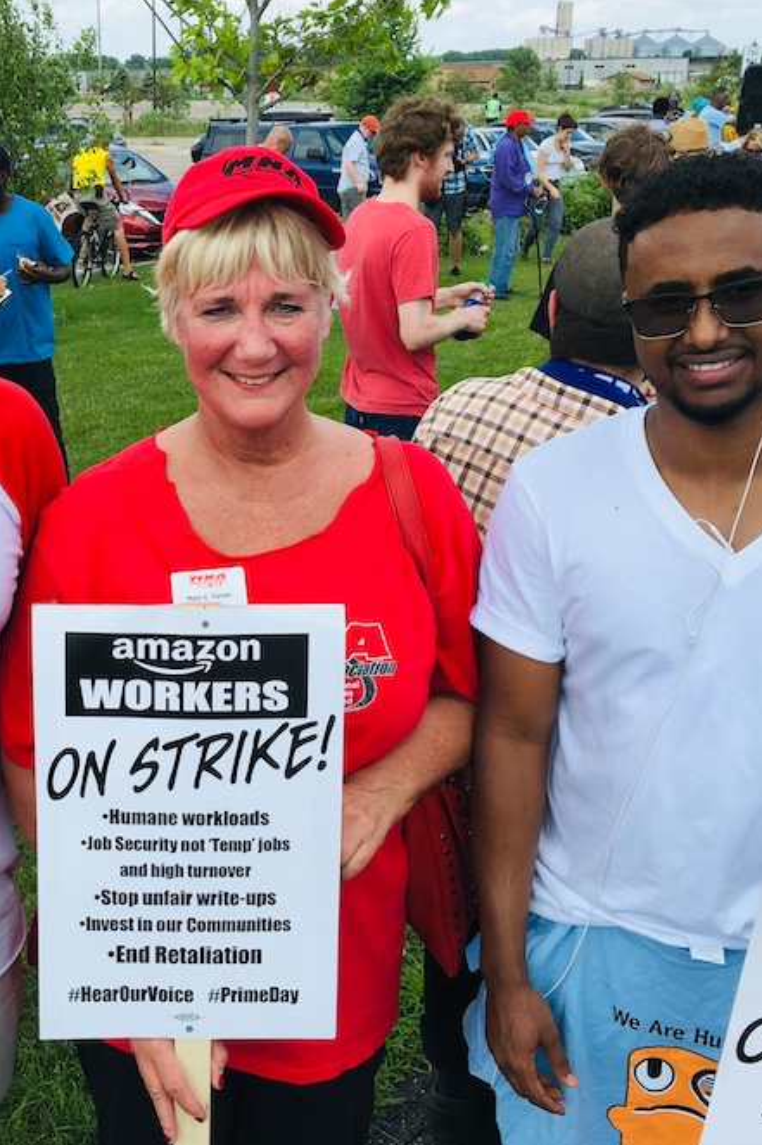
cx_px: 195
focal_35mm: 41
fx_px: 1302
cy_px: 579
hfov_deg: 32.0
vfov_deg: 47.4
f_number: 2.2
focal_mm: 4.15
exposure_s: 1/845
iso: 25
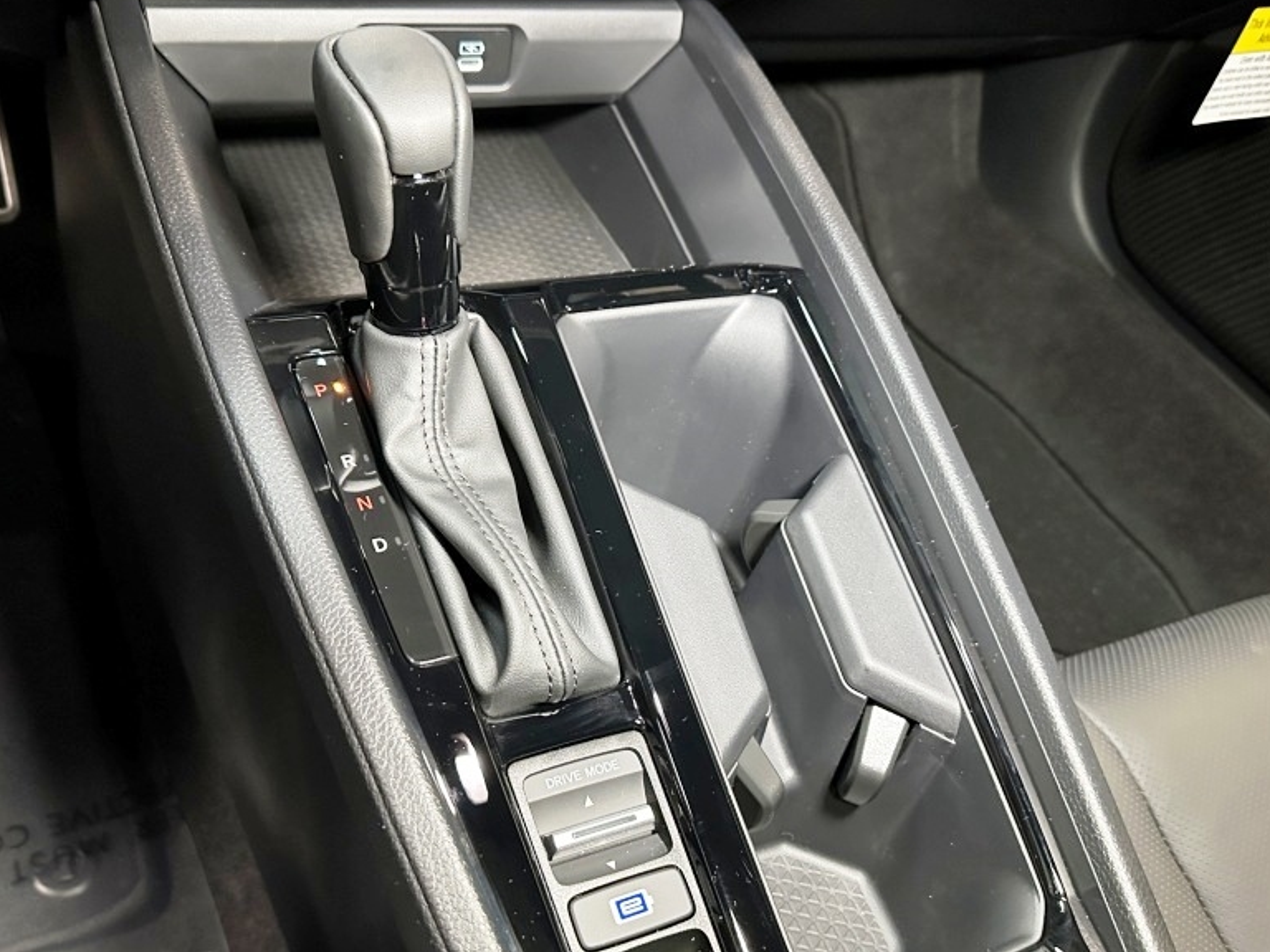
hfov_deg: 56.8
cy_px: 531
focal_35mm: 32
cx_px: 632
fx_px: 1174
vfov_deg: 44.1
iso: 1000
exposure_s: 1/40
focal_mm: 6.86
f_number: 1.78
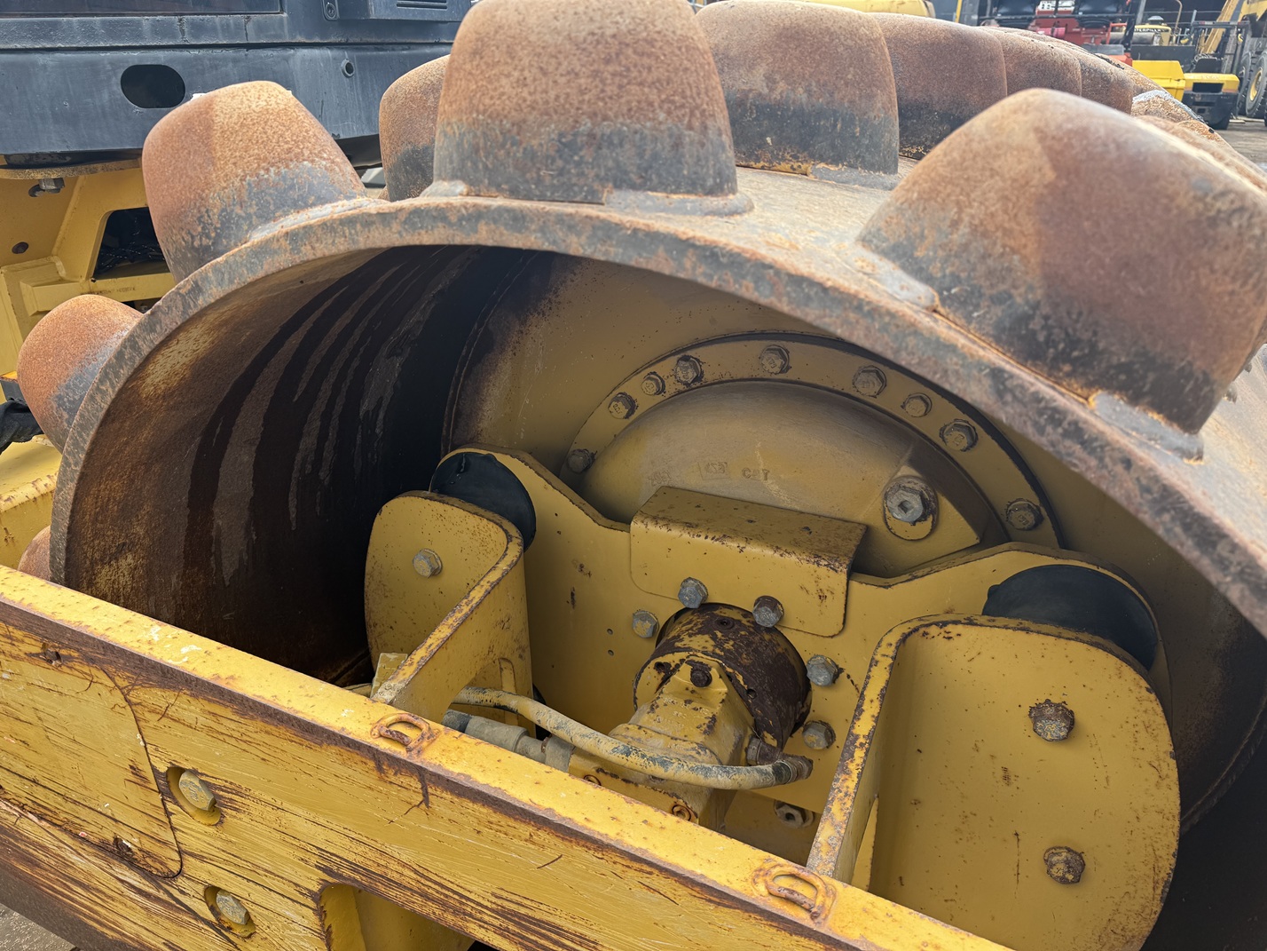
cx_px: 634
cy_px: 476
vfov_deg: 56.8
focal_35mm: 24
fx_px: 878
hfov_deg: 71.6
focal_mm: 6.76
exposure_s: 1/621
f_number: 1.78
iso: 80
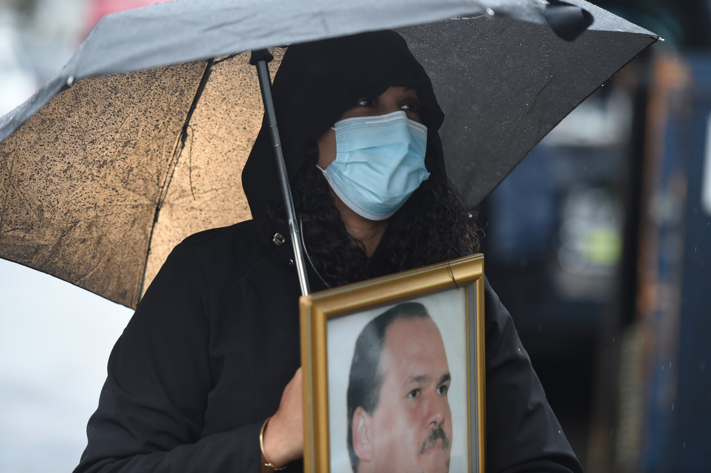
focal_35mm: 165
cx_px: 356
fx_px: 3256
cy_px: 236
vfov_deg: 8.3
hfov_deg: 12.5
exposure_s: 1/500
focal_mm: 165
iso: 1000
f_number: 2.8
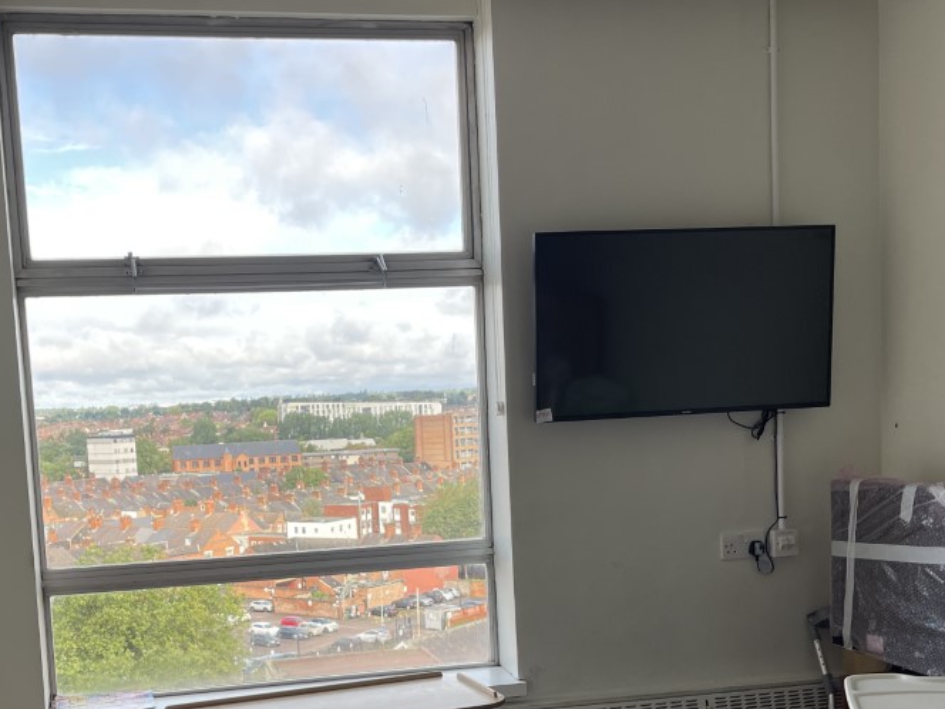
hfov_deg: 40.4
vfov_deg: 30.3
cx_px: 410
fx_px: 1283
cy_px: 540
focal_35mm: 47
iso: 32
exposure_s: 1/378
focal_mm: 5.1
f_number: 1.6
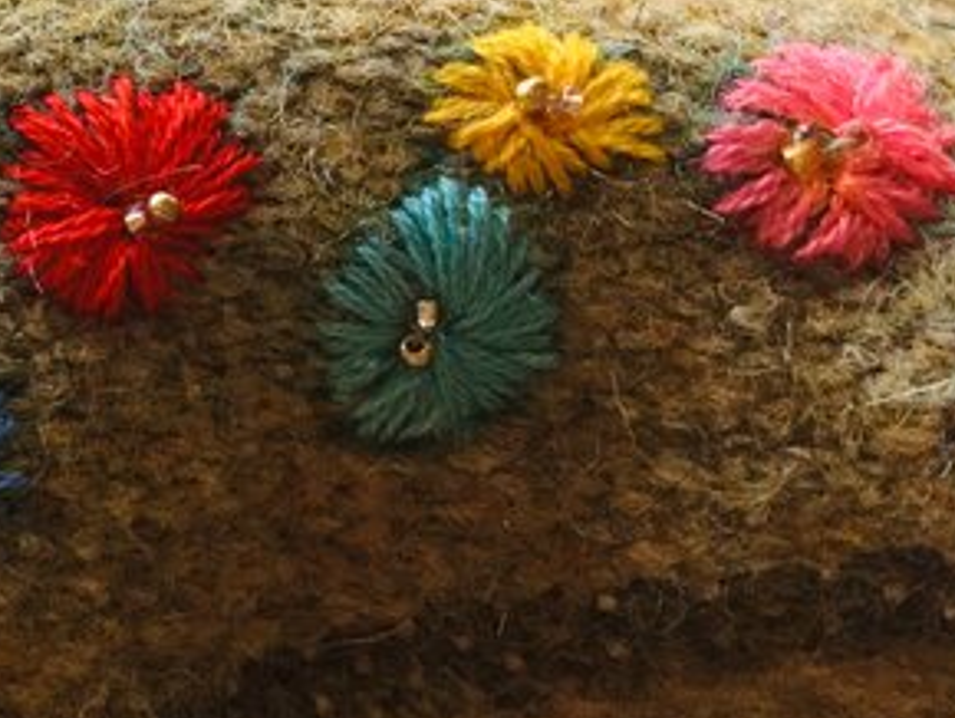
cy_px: 191
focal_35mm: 64
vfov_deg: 22.8
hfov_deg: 28.0
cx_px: -53
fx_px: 1767
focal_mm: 4.15
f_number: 2.2
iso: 50
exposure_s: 1/33
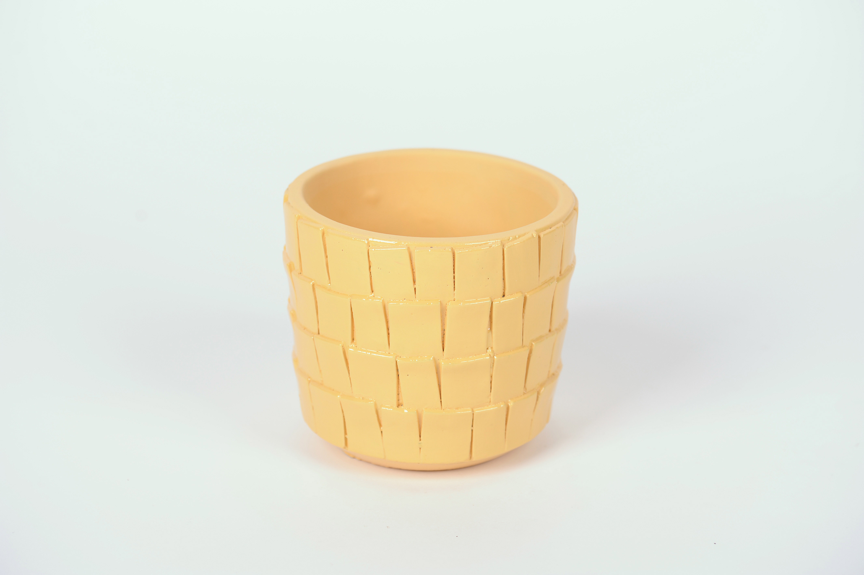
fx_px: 2518
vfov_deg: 13.0
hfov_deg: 19.5
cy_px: 288
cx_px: 432
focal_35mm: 105
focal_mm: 105
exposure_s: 1/125
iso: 200
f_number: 5.6
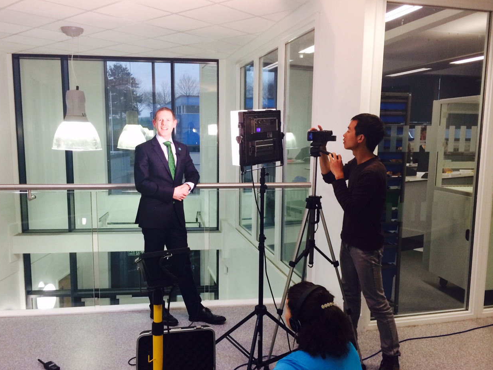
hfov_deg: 58.4
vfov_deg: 45.4
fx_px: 441
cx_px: 243
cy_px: 188
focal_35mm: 31
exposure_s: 1/30
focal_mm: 4.12
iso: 40
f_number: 2.2
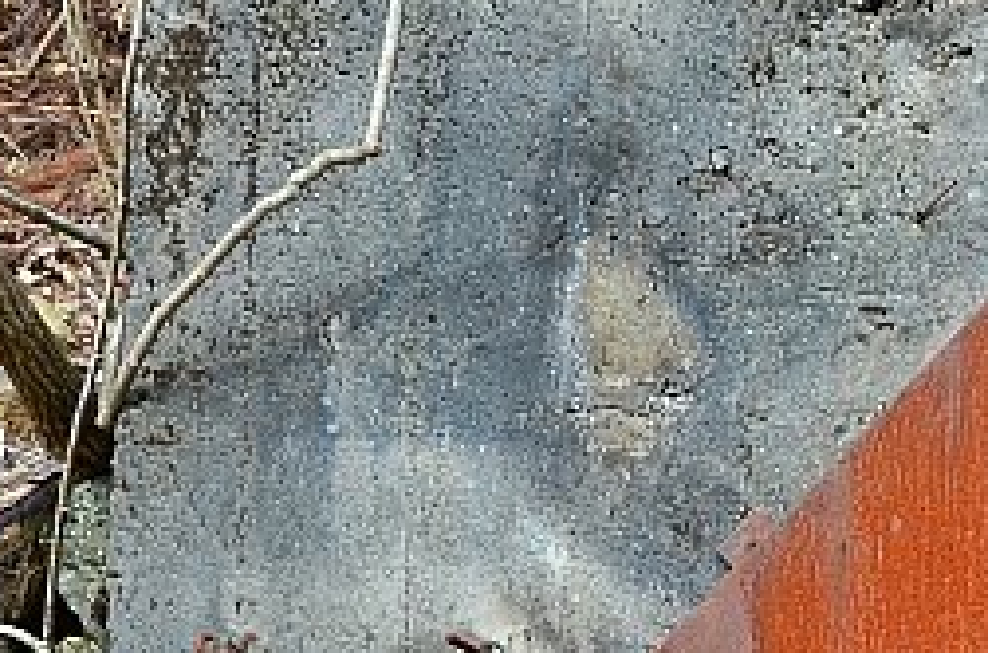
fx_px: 4325
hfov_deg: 11.9
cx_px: 1862
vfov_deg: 8.0
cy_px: 1552
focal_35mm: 158
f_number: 5.6
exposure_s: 1/125
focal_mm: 22
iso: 200
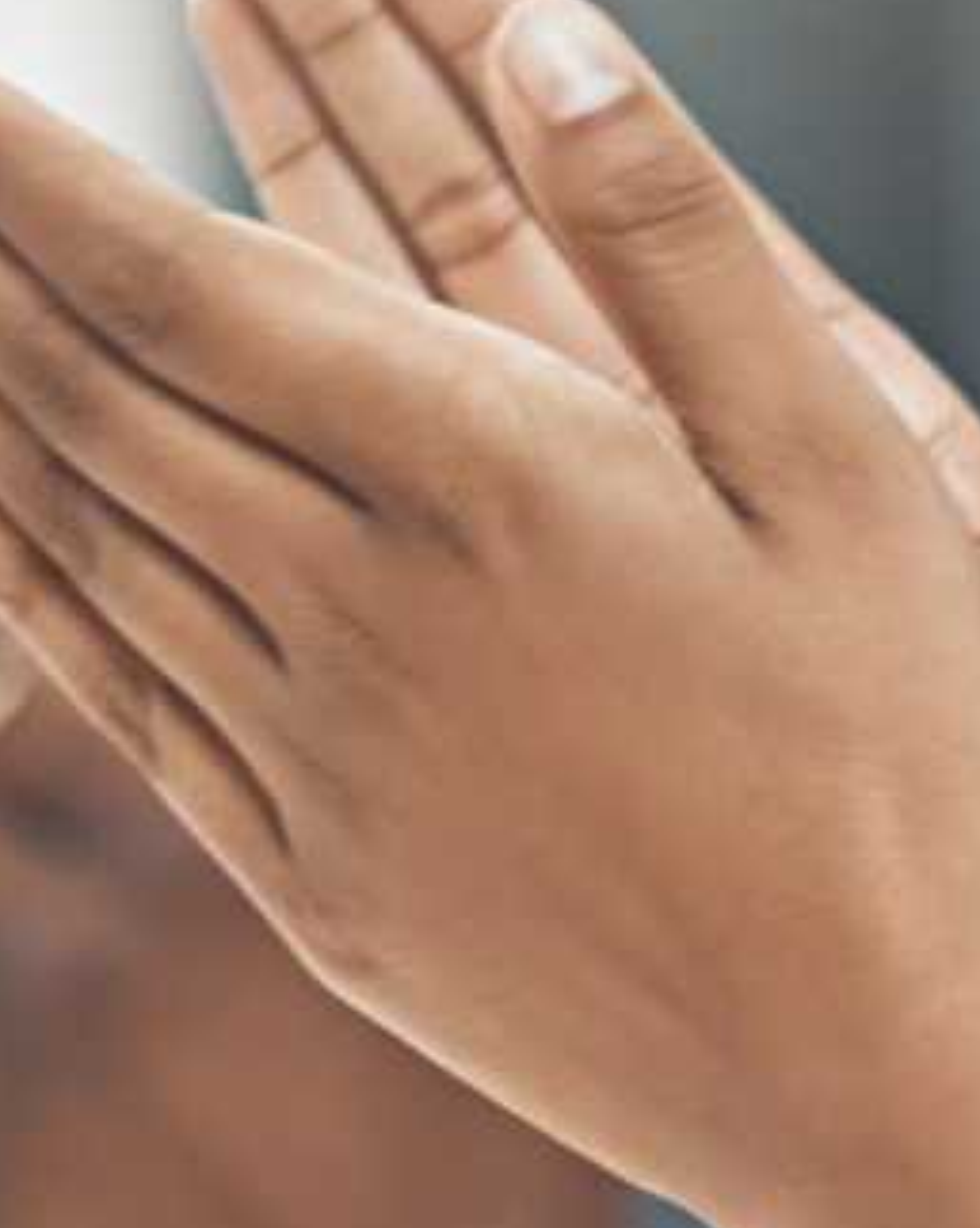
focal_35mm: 508
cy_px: 564
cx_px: 1327
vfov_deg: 3.8
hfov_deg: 3.0
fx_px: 18444
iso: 250
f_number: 2.2
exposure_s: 1/200
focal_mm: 85
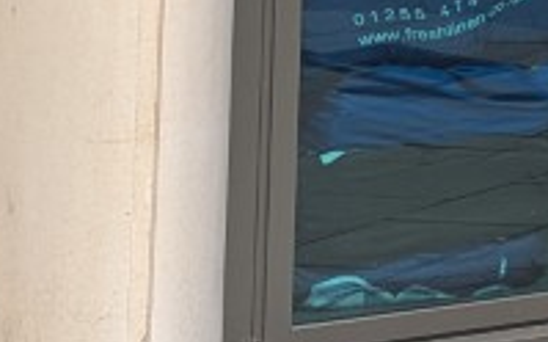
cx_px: 1119
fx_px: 2283
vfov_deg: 8.1
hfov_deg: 12.1
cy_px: -381
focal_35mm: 153
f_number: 1.85
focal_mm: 6.81
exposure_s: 1/2020
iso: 47
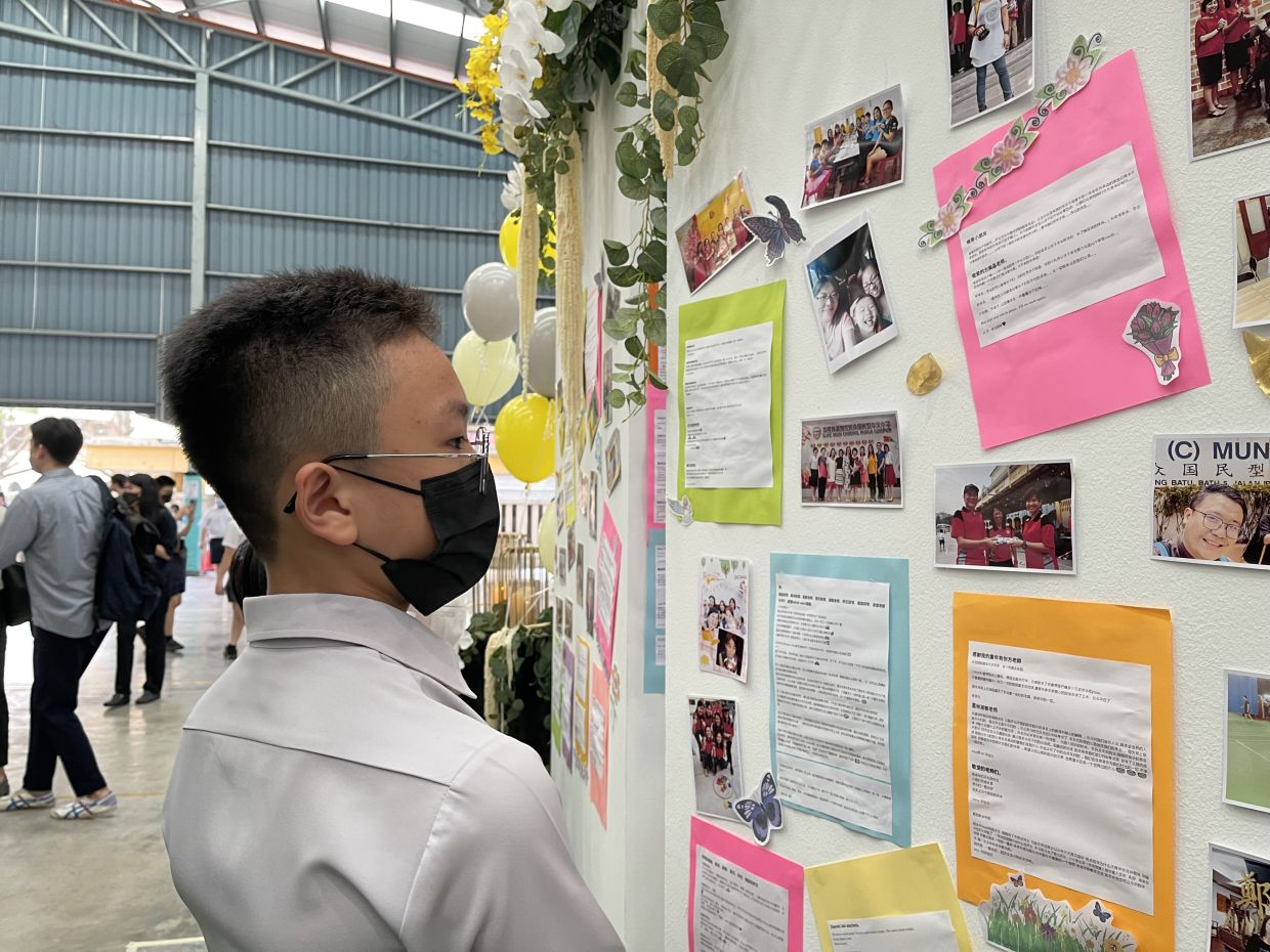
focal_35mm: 26
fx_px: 954
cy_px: 476
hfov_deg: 67.3
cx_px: 635
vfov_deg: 53.1
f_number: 1.6
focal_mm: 5.1
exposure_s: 1/88
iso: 125
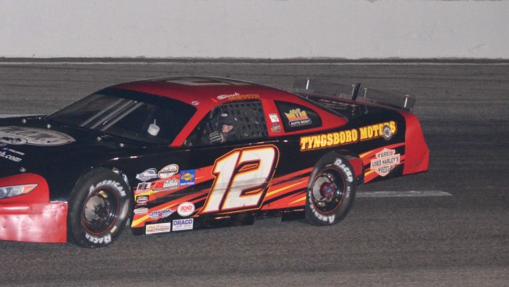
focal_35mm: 234
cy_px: 135
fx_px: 3156
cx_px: 139
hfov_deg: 9.2
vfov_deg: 5.2
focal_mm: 95
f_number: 5.3
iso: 3200
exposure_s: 1/250
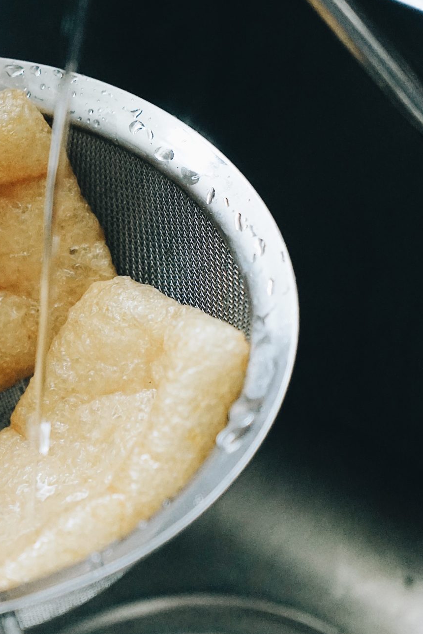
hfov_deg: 10.3
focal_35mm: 133
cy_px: 444
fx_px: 2344
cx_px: 60
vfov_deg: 15.4
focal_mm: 67
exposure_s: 1/160
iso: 3200
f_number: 4
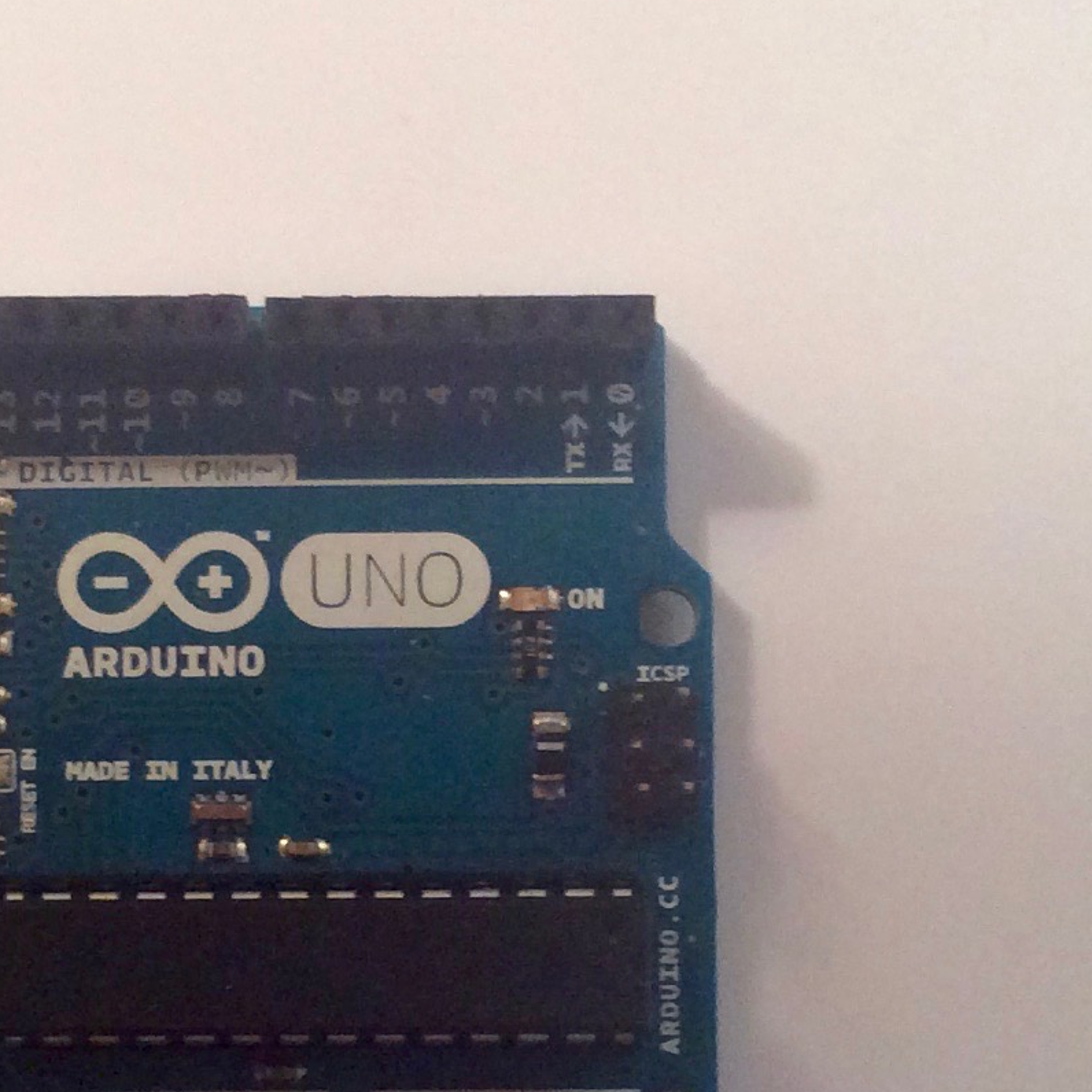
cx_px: 388
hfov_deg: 18.8
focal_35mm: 92
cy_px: 803
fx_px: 3284
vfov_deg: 18.8
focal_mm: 3.3
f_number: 2.4
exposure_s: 1/24
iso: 125
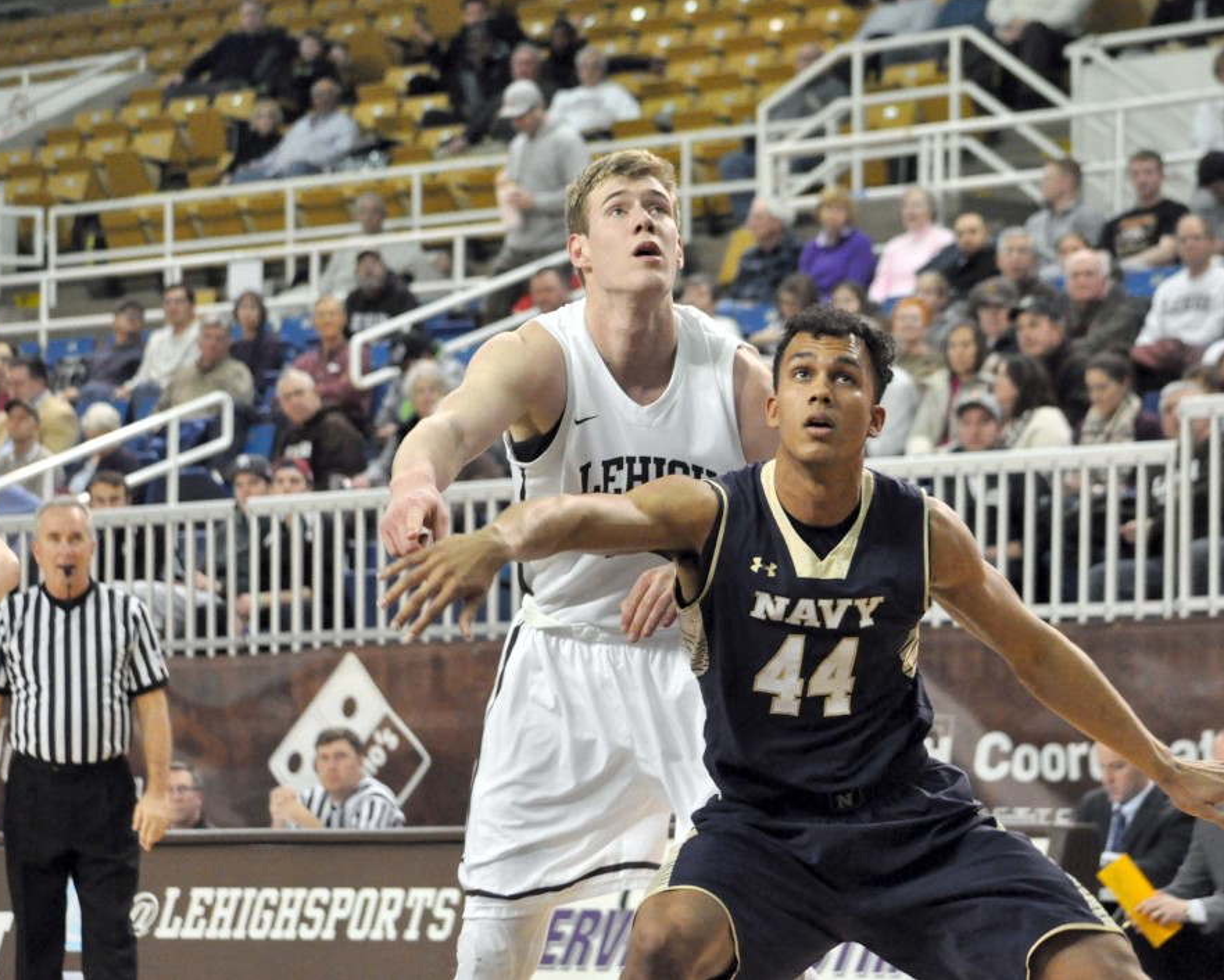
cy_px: 489
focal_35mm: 145
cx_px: 589
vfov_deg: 10.7
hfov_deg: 13.3
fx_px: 5238
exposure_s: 1/320
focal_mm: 85
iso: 3200
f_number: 5
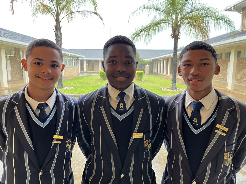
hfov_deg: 67.3
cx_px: 123
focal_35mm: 26
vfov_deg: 53.1
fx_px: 185
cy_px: 92
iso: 400
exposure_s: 1/50
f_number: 1.6
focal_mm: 5.1
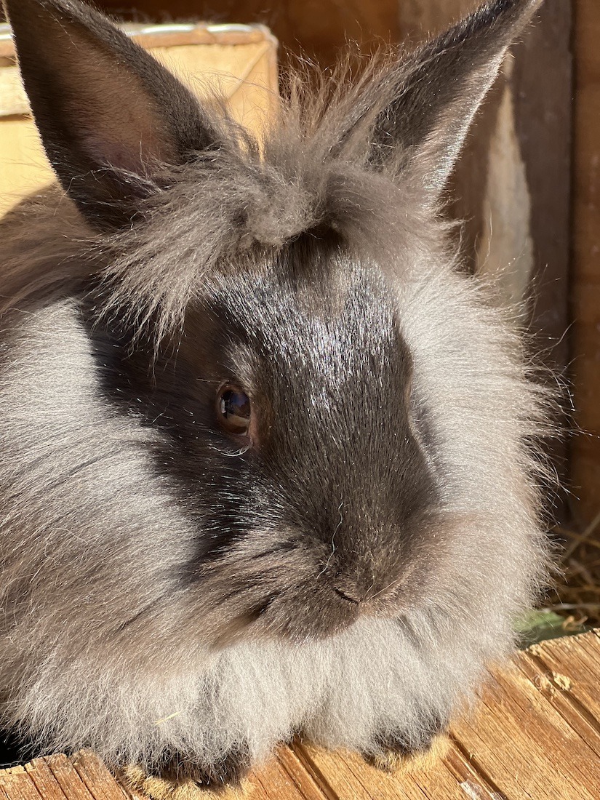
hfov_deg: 19.1
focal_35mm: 77
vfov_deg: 25.3
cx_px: 300
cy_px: 400
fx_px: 1780
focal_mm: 9
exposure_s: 1/168
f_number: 2.8
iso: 25
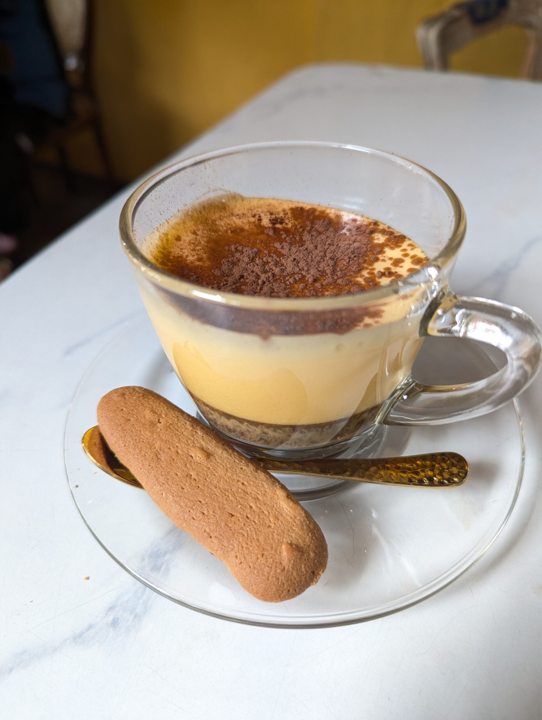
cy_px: 360
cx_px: 271
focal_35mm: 24
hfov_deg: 56.9
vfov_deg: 71.5
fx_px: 500
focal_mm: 6.81
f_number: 1.85
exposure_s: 1/100
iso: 646
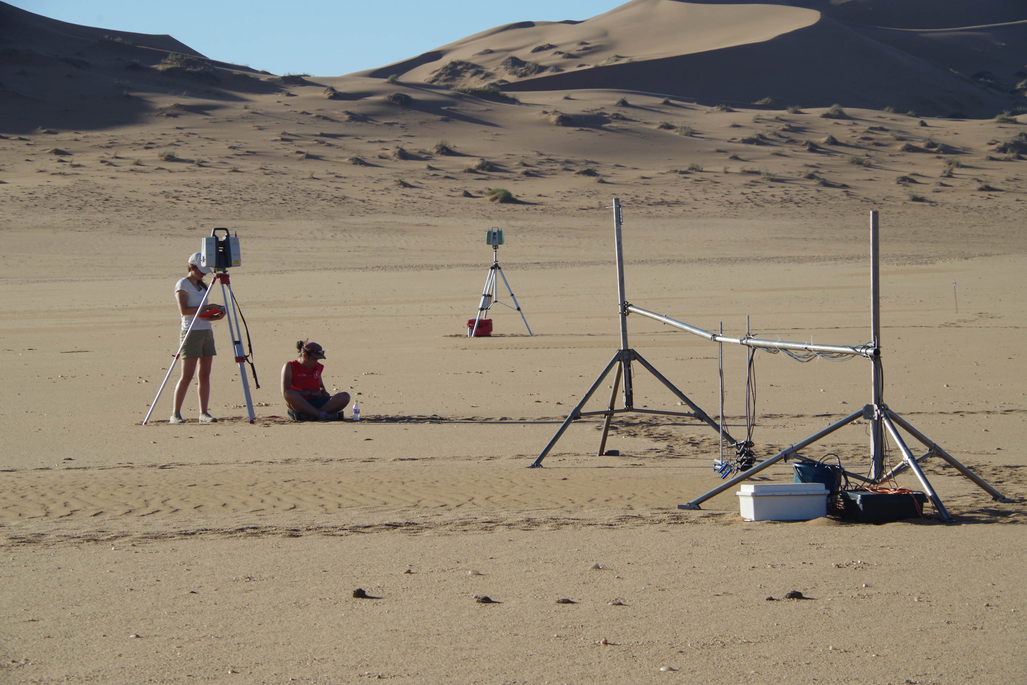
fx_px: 3765
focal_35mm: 132
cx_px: 514
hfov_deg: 15.5
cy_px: 342
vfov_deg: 10.4
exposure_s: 1/125
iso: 200
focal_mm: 88
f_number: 13
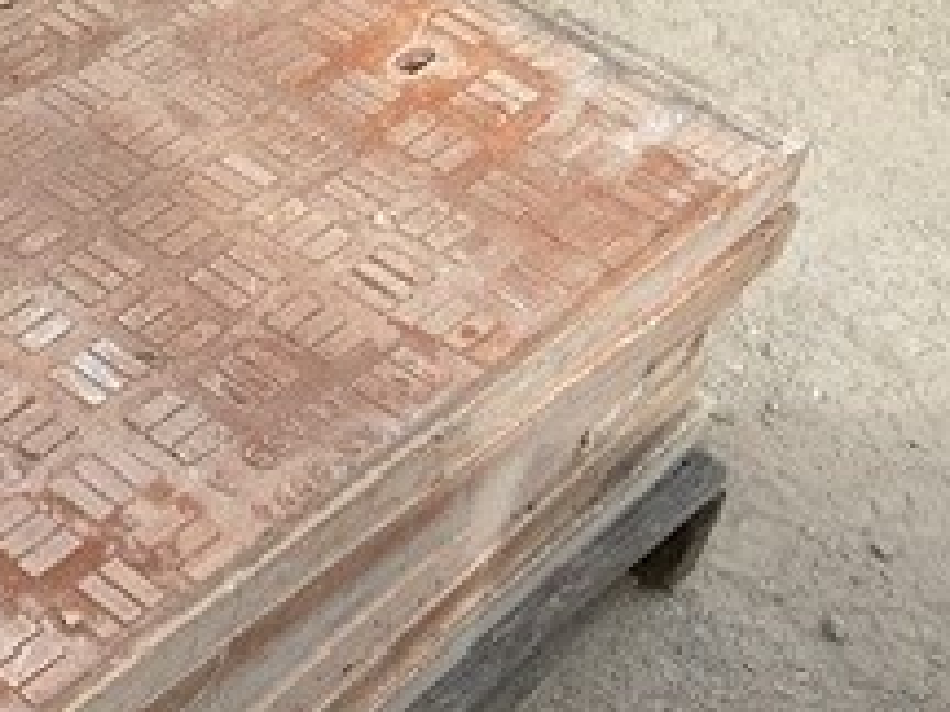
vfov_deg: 17.1
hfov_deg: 20.7
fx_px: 2360
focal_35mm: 86
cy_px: 475
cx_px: -299
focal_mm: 3
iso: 16
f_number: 1.8
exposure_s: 1/1342
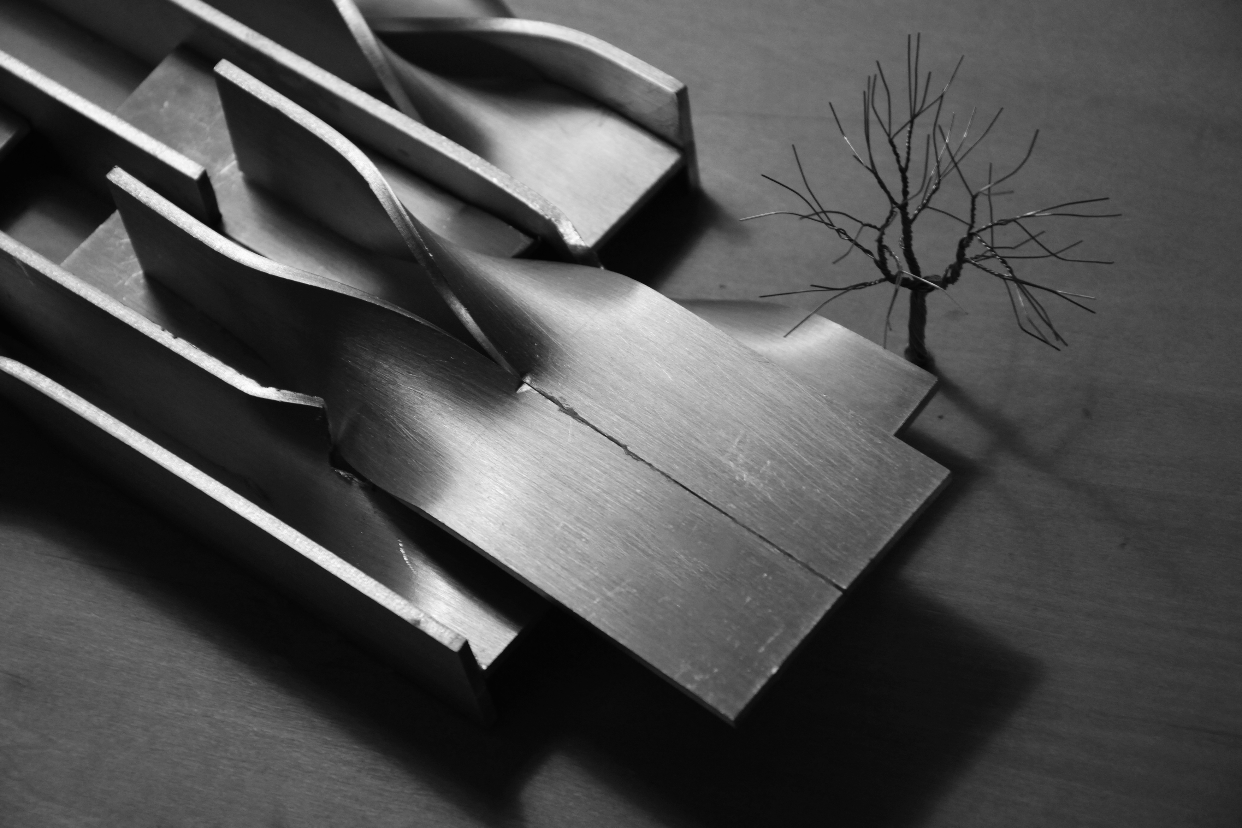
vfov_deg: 9.9
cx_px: 621
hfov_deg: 14.9
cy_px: 414
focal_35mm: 138
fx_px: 4761
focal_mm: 92
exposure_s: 1/30
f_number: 7.1
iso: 400
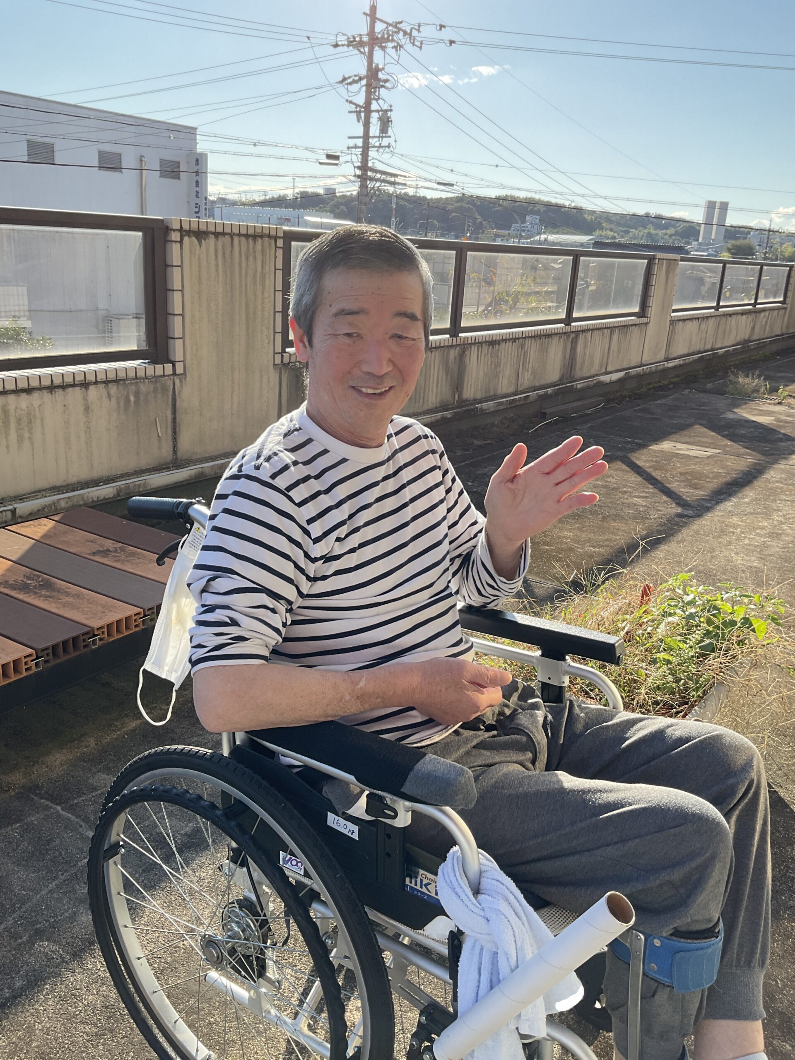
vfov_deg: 61.7
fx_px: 888
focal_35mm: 29
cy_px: 530
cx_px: 398
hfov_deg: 48.2
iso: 16
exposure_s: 1/869
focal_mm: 3
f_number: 1.8
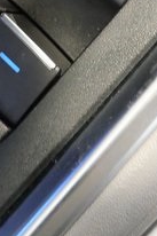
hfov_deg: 11.0
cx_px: 9
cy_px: -71
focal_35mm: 124
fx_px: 812
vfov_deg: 15.7
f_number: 3.5
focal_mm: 12
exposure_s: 1/15
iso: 3200
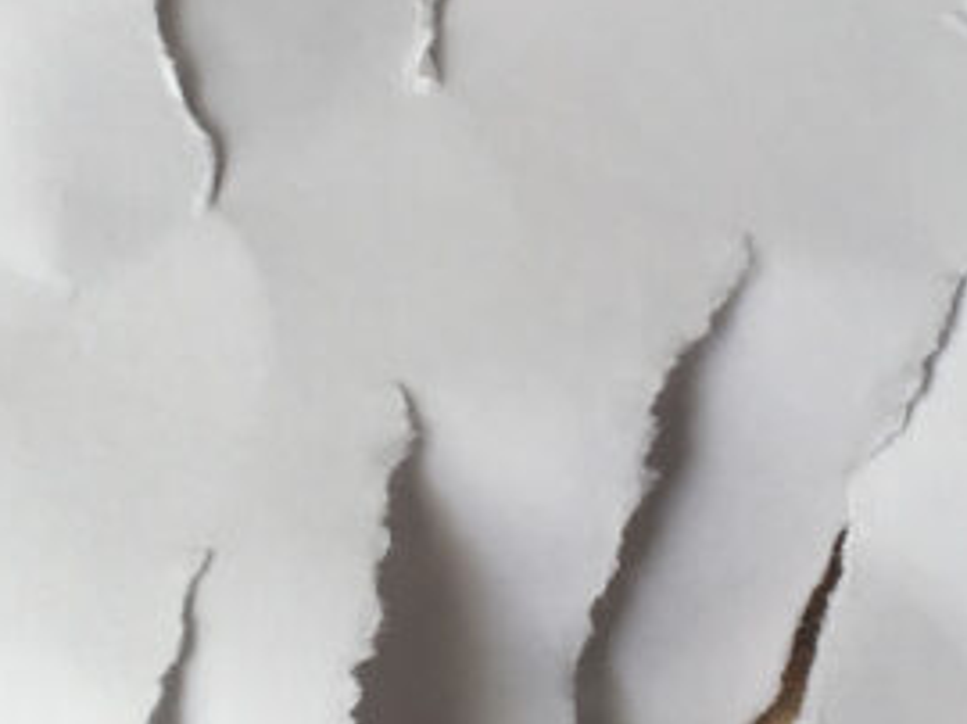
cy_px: 211
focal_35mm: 110
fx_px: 3070
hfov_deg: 17.9
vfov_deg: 13.4
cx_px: 612
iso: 25
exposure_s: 1/120
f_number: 2.2
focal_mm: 4.15
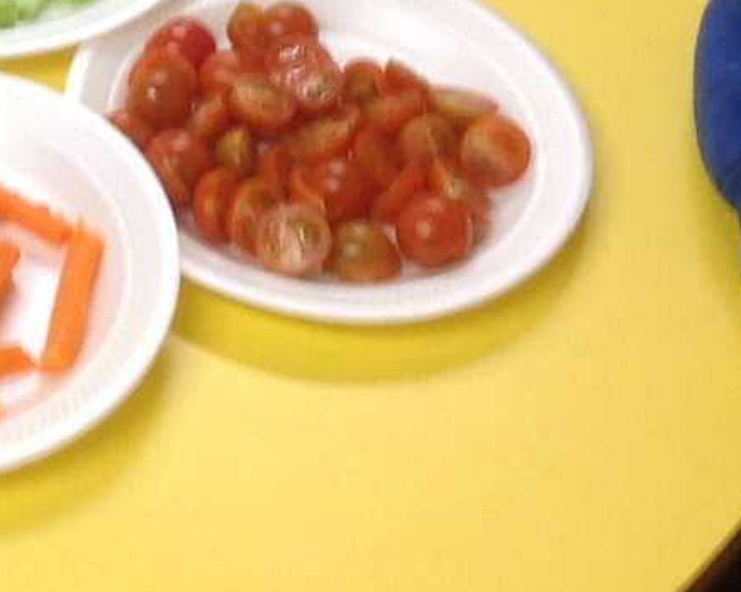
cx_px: -251
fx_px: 3287
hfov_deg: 12.4
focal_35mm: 150
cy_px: -353
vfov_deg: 9.9
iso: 50
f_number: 2.4
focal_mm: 4.28
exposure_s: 1/24
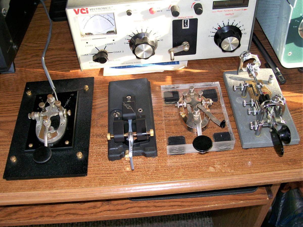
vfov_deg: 39.7
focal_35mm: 36
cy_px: 114
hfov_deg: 51.4
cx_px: 152
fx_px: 315
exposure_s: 1/64
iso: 80
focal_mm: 6
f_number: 2.7
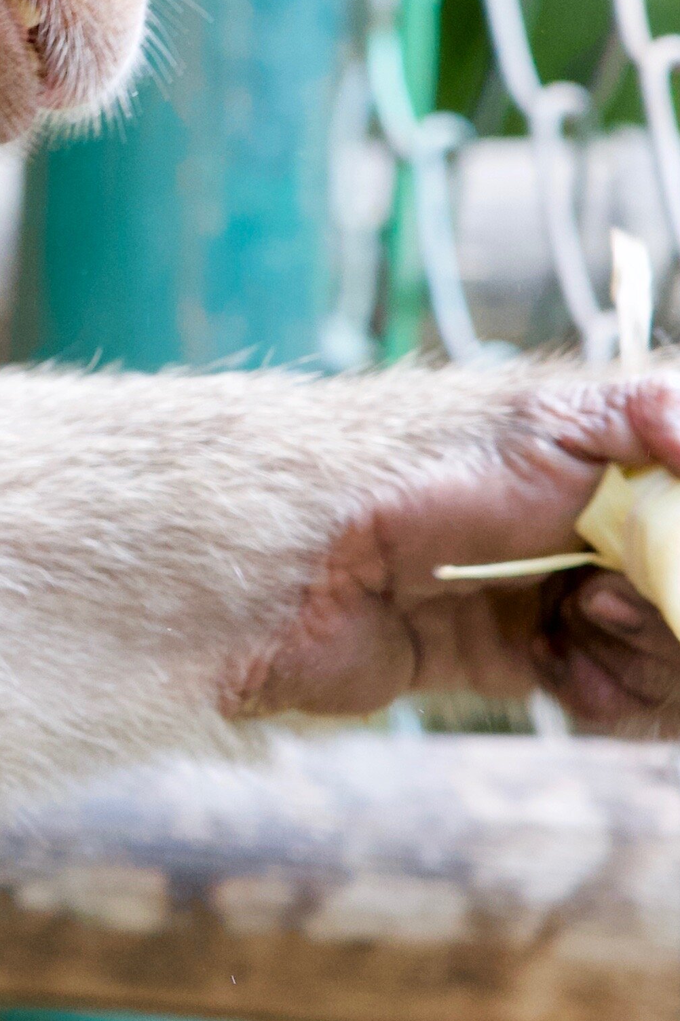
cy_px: 122
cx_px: -381
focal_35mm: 419
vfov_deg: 4.9
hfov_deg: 3.3
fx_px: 11876
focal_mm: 105
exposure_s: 1/125
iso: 1000
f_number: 5
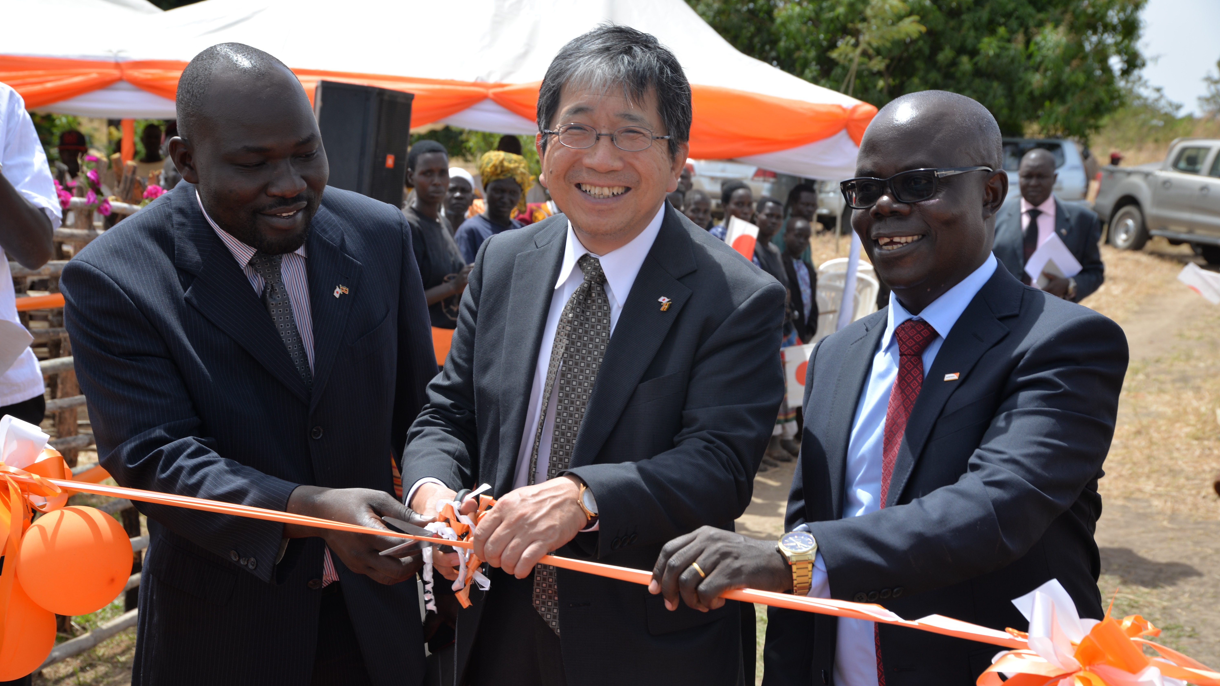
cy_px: 395
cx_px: 609
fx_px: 1973
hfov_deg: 34.4
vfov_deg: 19.7
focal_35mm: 61
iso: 160
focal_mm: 58
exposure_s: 1/250
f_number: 8
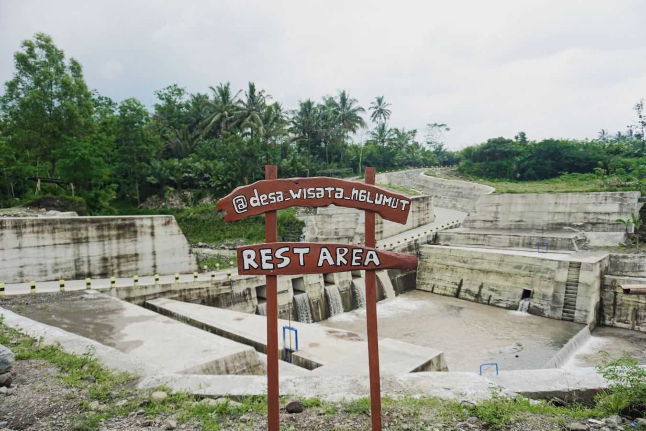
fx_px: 431
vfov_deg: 53.1
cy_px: 216
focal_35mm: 24
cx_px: 323
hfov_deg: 73.7
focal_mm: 16
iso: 100
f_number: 3.5
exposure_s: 1/320
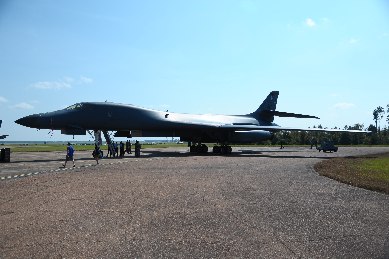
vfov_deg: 41.1
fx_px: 346
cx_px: 194
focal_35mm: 32
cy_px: 130
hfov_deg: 58.7
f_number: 5
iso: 200
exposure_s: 1/2000
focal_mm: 32
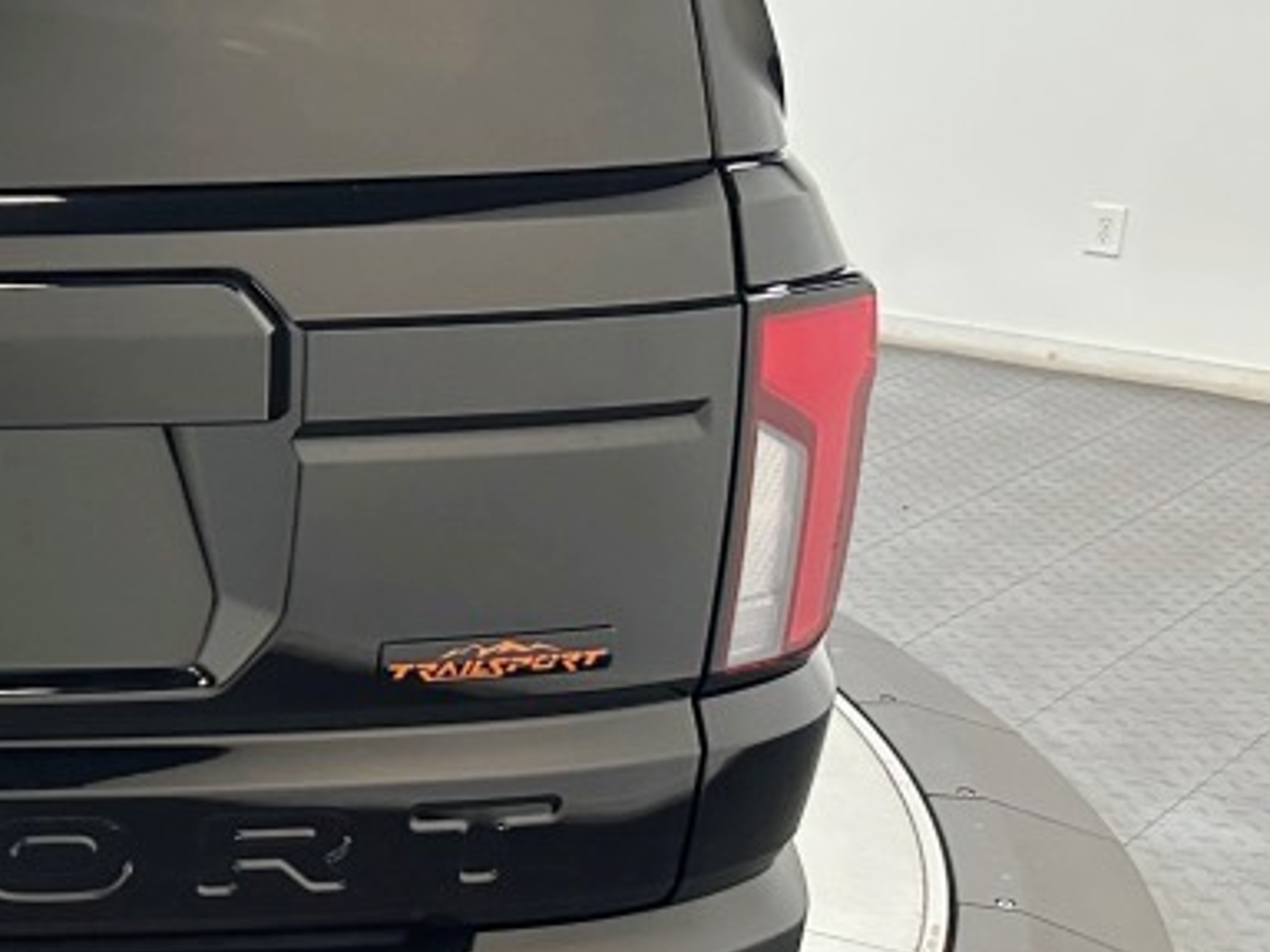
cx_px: -278
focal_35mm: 64
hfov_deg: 26.6
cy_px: 499
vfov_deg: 22.9
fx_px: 2348
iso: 640
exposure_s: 1/60
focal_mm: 6.86
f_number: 1.78
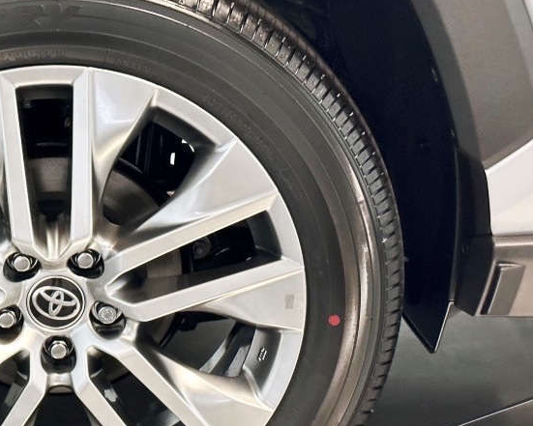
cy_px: 291
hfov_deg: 21.5
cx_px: 51
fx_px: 1373
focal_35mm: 87
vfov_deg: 17.6
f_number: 1.78
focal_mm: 6.86
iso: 500
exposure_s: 1/30
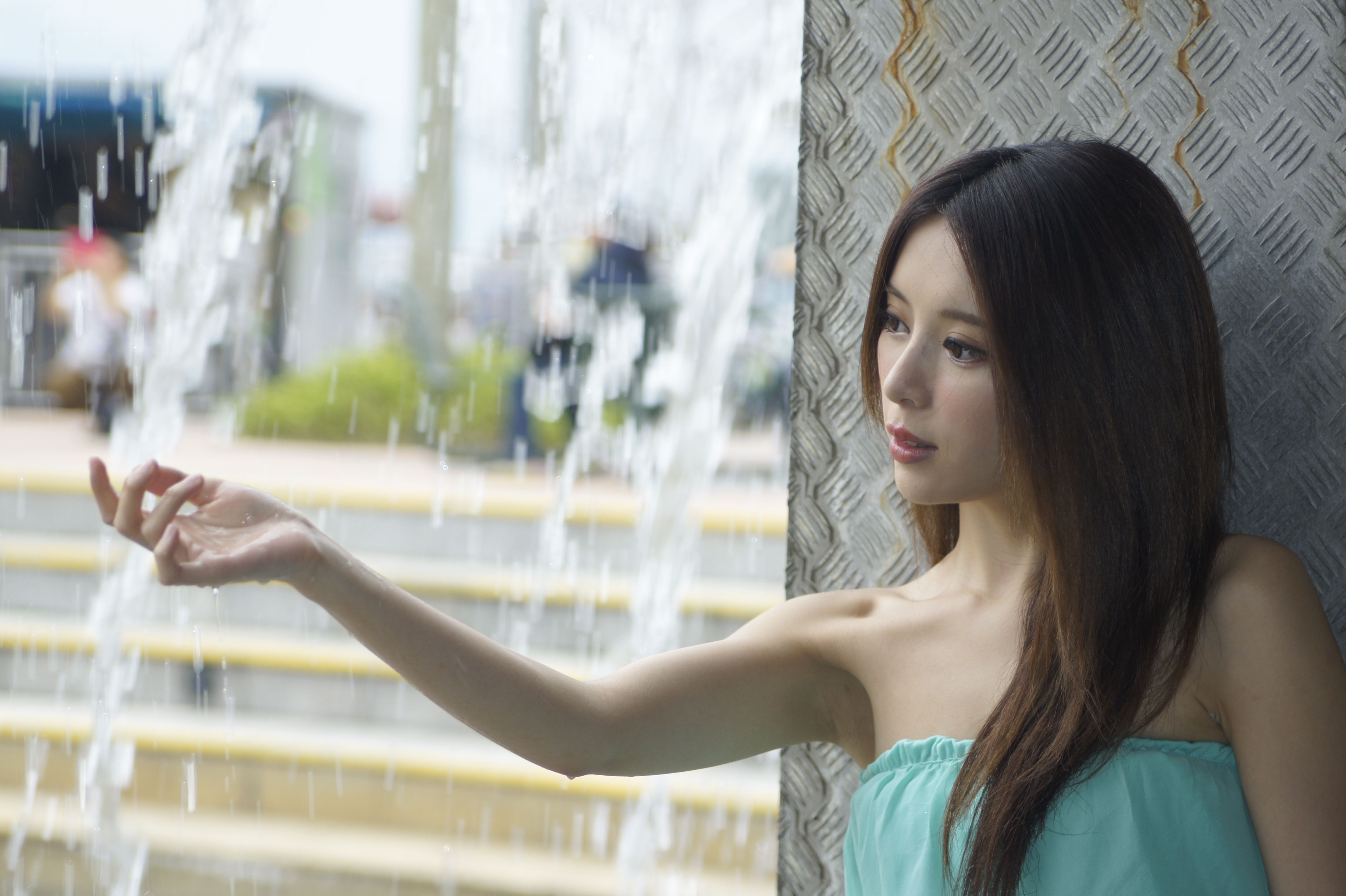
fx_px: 3363
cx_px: 673
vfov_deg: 15.2
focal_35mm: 90
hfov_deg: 22.6
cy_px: 448
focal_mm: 60
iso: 200
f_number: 2.8
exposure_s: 1/160
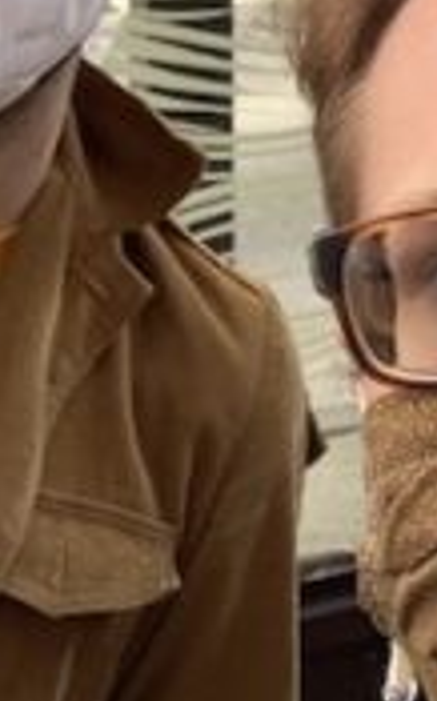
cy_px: -124
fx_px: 2311
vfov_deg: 16.6
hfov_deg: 9.9
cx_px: 922
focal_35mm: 121
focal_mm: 2.87
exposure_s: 1/121
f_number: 2.2
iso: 32
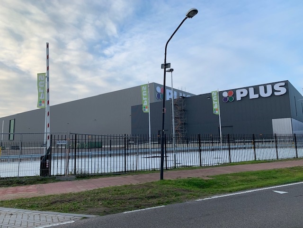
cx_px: 152
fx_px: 228
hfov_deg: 67.3
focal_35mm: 26
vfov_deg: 53.1
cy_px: 114
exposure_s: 1/765
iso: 25
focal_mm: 4.25
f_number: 1.8
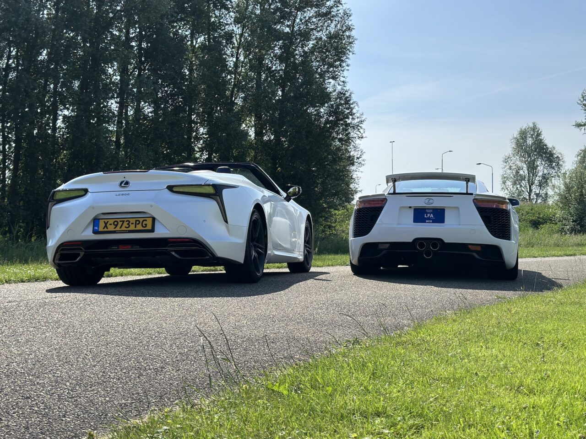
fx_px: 813
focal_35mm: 48
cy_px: 220
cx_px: 293
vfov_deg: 30.3
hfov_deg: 39.7
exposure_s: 1/6211
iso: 100
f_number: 1.78
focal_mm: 6.86
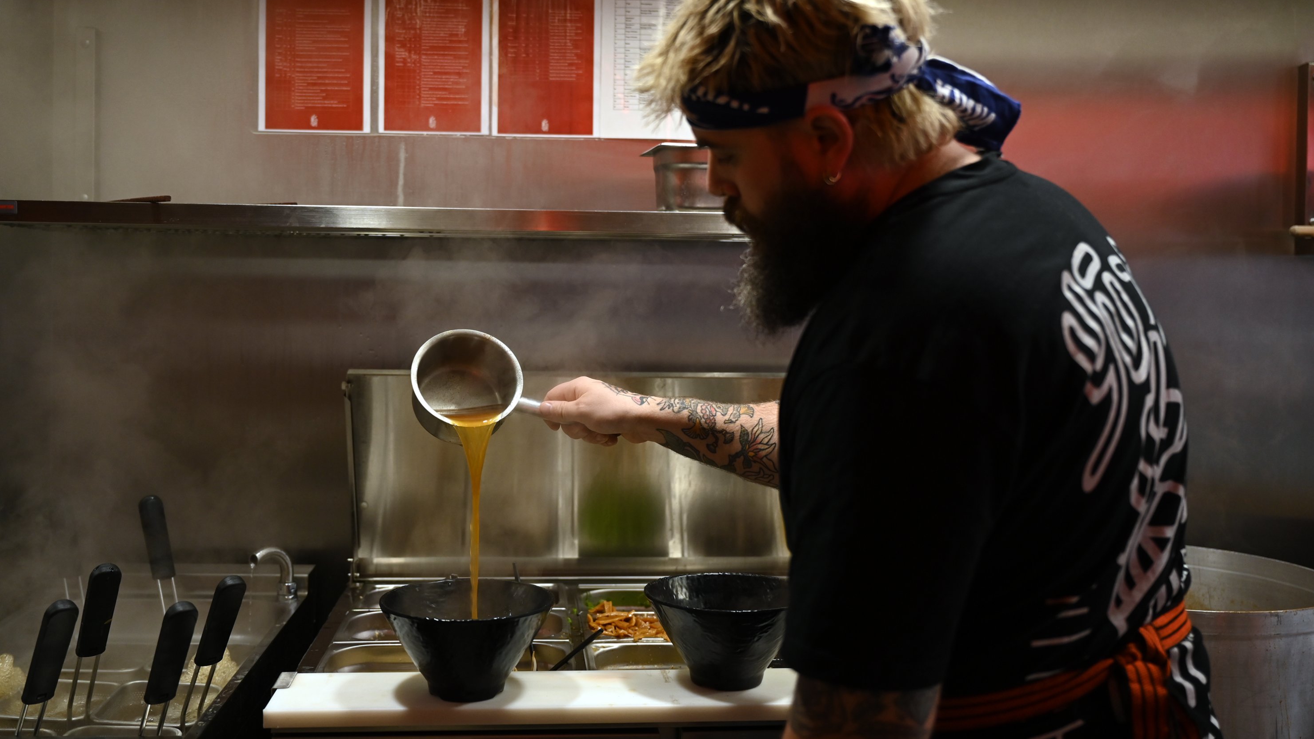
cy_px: 323
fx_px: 1203
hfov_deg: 57.3
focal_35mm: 35
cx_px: 666
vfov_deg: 34.1
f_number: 2.8
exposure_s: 1/200
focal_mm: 32.5
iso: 1000
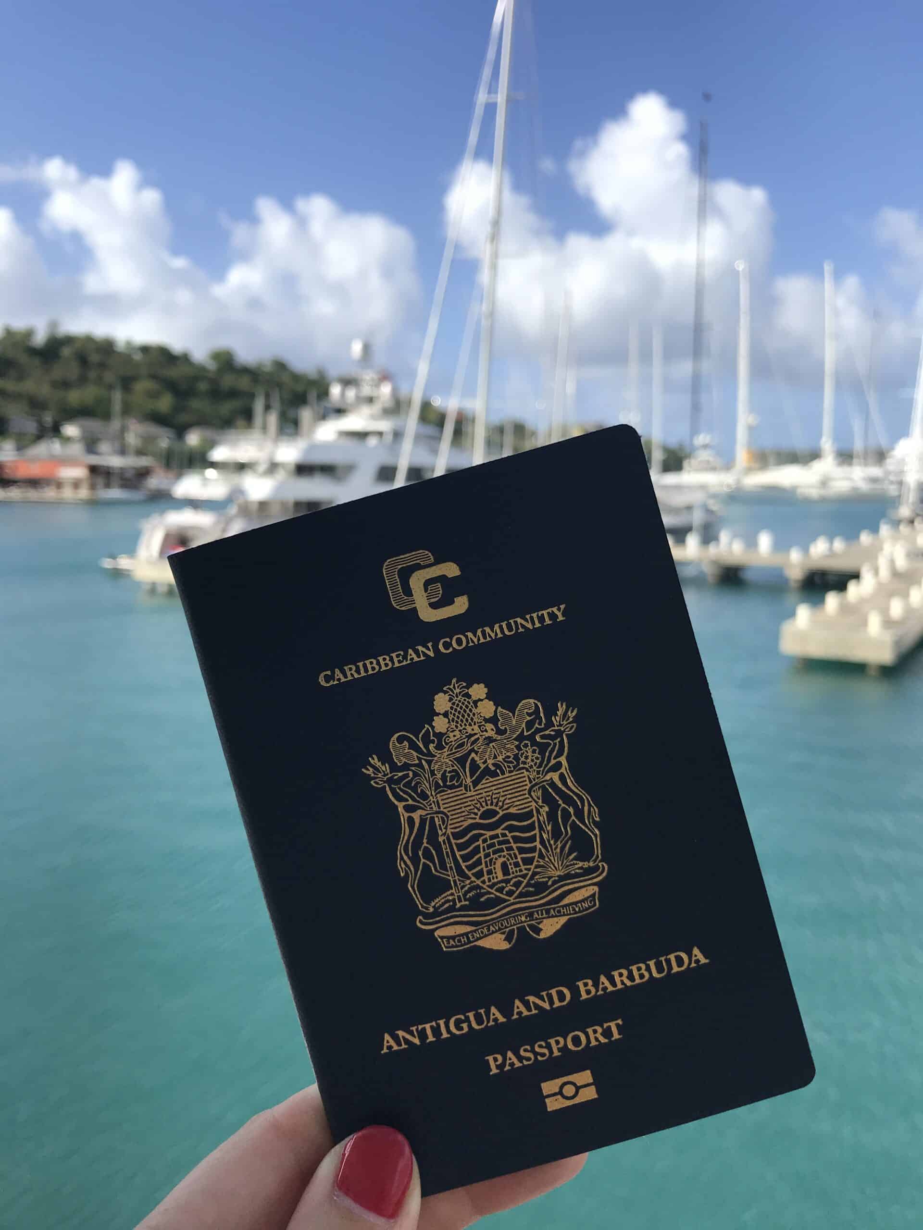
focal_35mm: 28
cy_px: 615
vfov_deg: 63.4
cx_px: 462
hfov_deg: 49.7
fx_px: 995
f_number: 1.8
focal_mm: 3.99
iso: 20
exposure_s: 1/2083
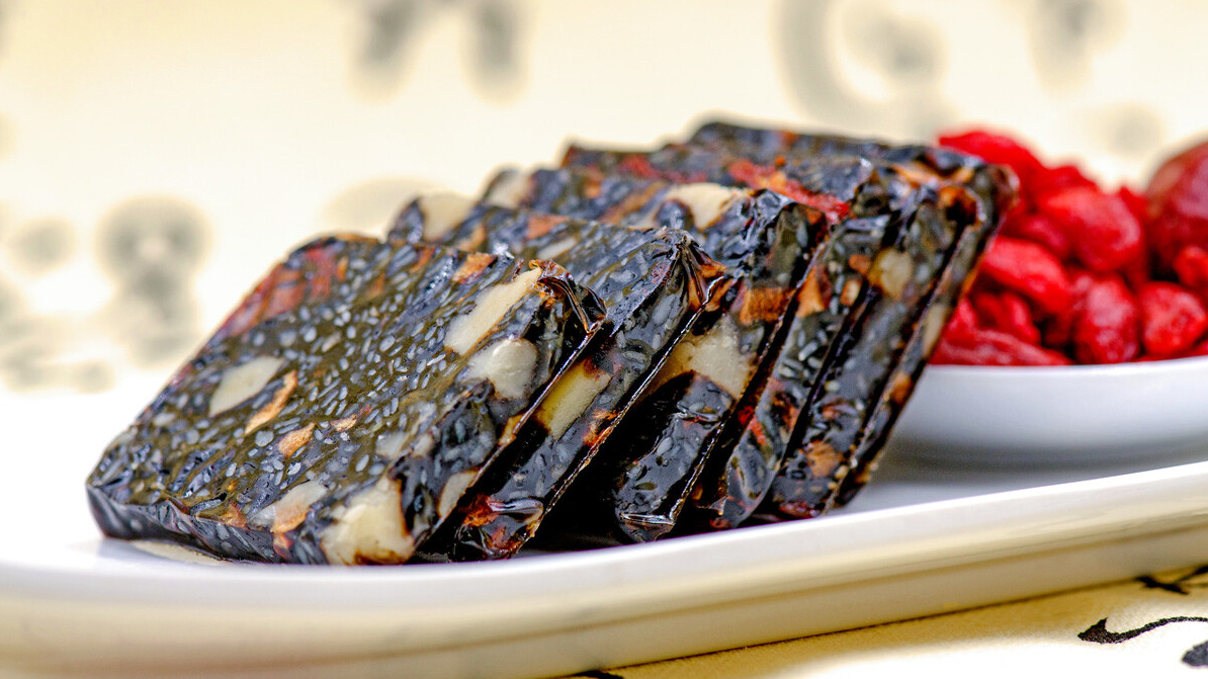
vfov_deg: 7.3
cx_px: 605
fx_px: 5301
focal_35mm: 166
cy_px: 328
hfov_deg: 13.0
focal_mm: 105
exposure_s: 1/160
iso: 200
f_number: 8
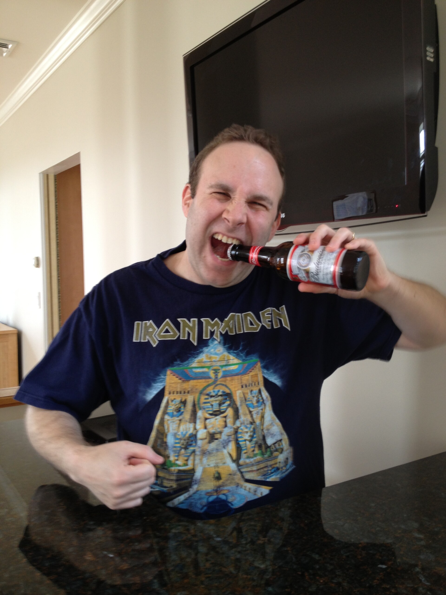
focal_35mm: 35
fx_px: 601
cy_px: 298
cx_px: 223
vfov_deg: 52.6
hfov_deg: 40.7
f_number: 2.4
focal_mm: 4.28
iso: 64
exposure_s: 1/20
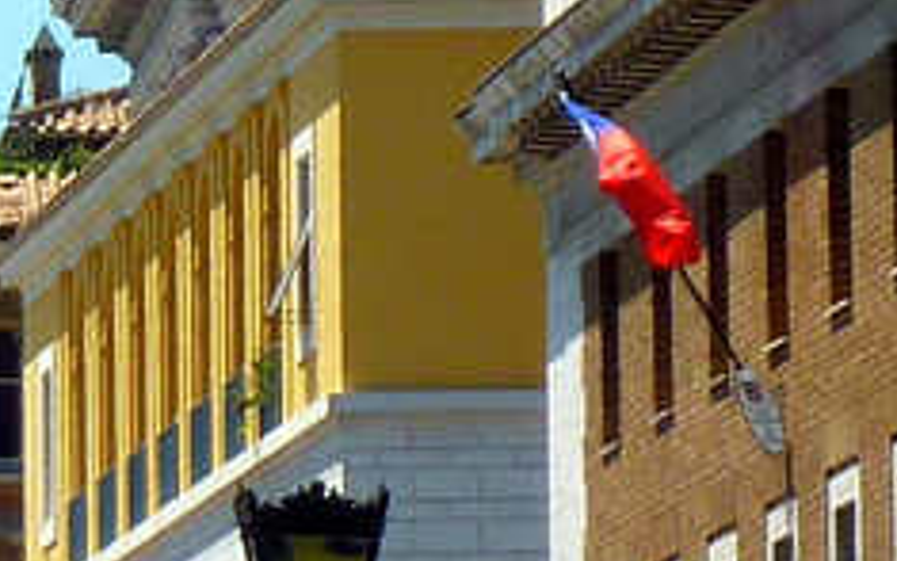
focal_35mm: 722
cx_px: -1813
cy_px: 775
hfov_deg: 2.9
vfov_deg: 1.8
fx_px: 17654
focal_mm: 18.2
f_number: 4.4
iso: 80
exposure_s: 1/500
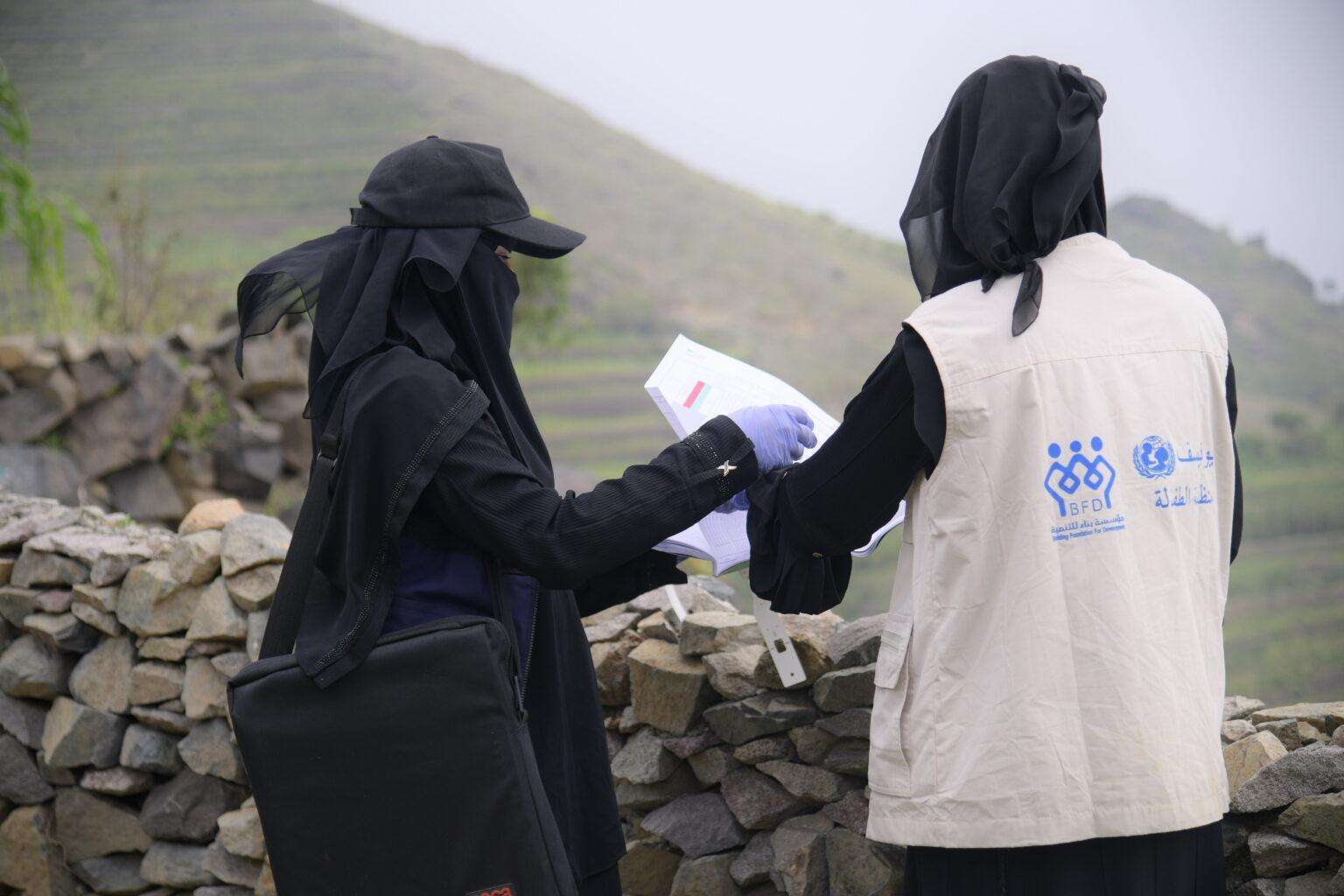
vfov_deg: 18.2
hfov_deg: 27.0
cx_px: 672
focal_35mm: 75
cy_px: 448
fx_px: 2800
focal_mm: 75
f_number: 4
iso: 320
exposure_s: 1/1250
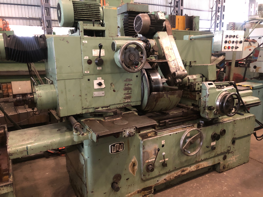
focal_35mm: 28
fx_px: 213
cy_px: 98
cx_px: 132
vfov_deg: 49.7
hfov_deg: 63.4
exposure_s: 1/4
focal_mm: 4
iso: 160
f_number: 1.8
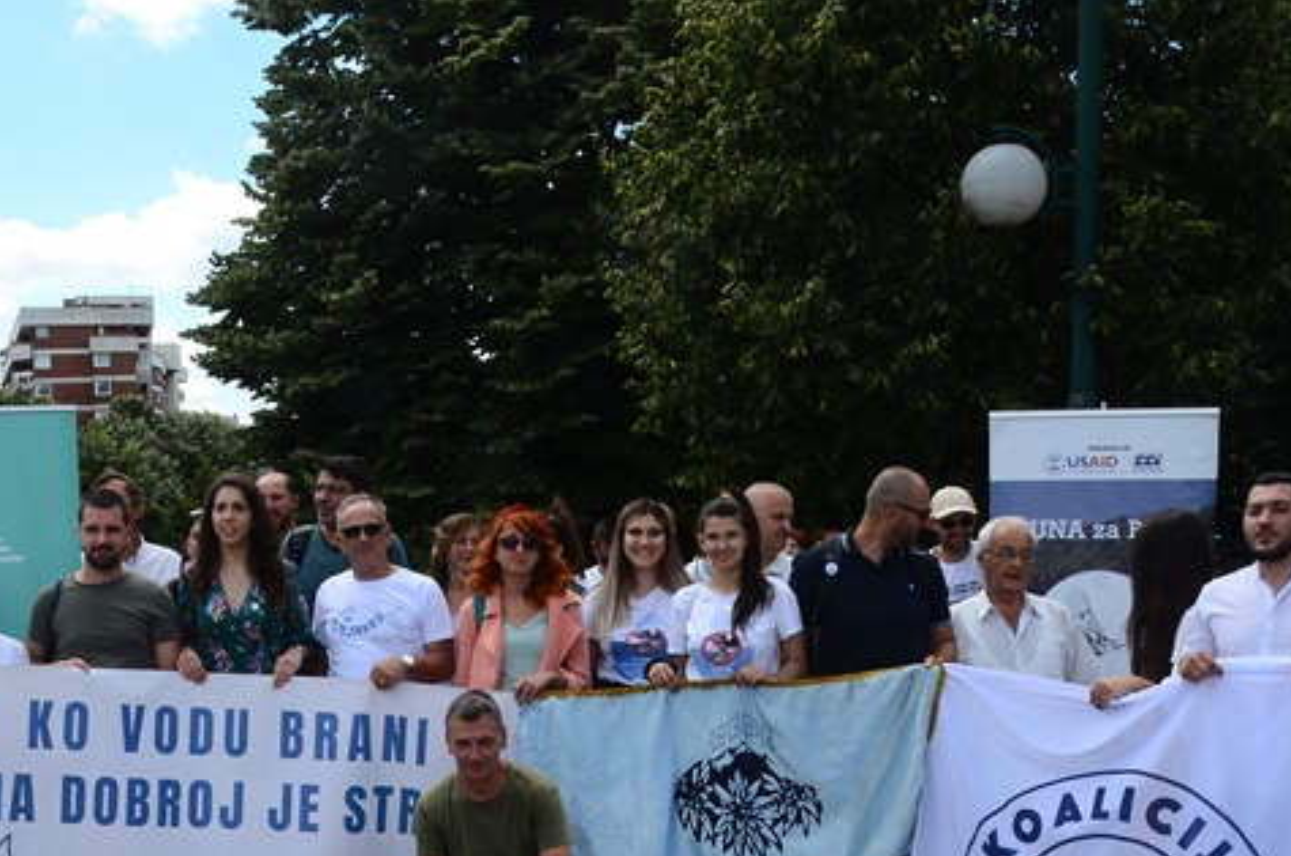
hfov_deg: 40.7
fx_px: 1718
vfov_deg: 27.5
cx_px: 447
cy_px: 671
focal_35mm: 48
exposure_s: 1/250
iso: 800
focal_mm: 18
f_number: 20
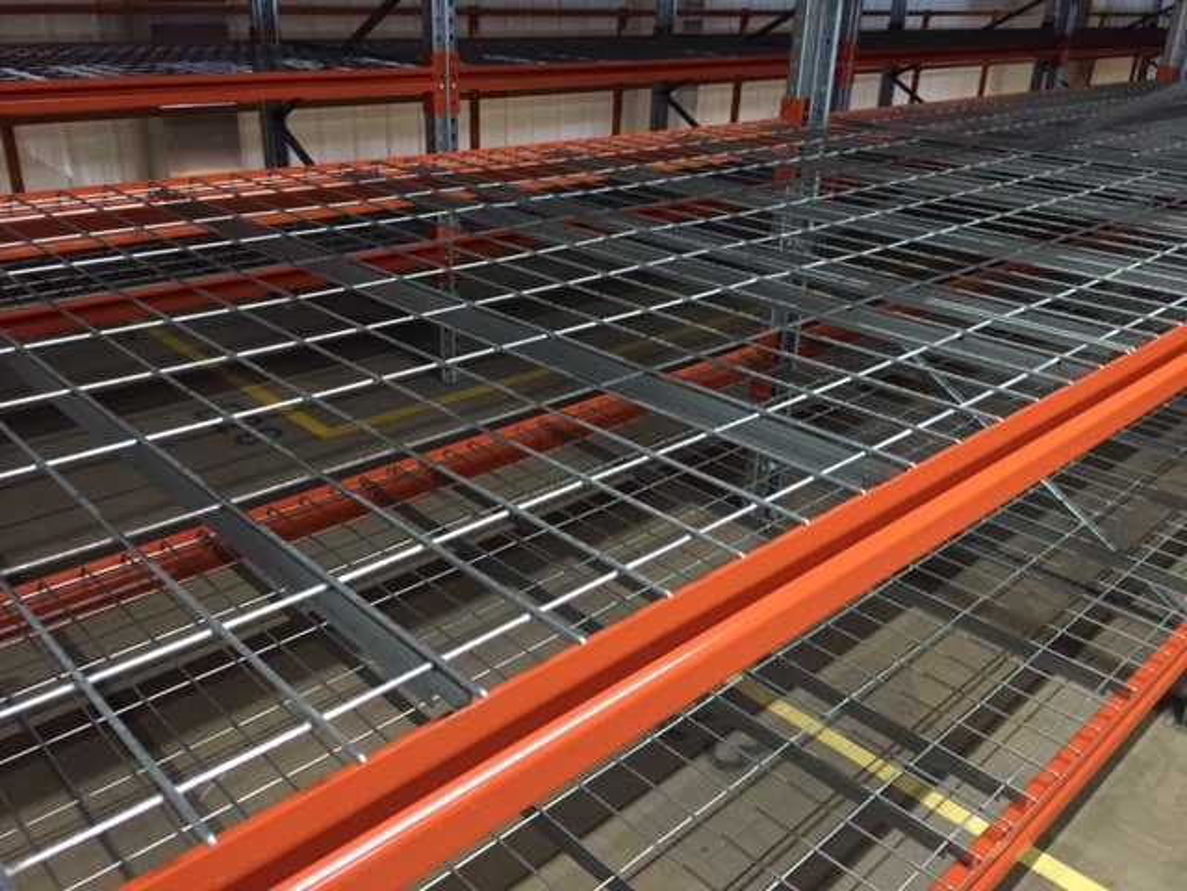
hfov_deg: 61.7
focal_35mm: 29
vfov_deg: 48.2
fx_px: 994
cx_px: 594
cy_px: 446
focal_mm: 4.15
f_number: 2.2
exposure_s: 1/15
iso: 320
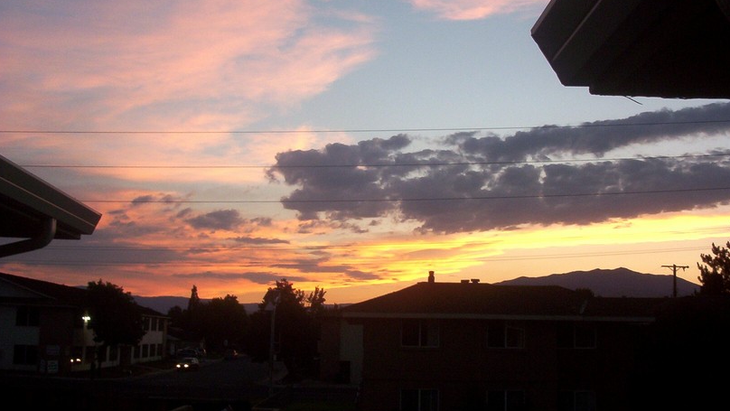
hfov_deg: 47.3
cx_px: 366
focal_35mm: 43
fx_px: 833
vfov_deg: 27.7
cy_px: 164
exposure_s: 1/34.6
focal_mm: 6
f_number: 4.5
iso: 140
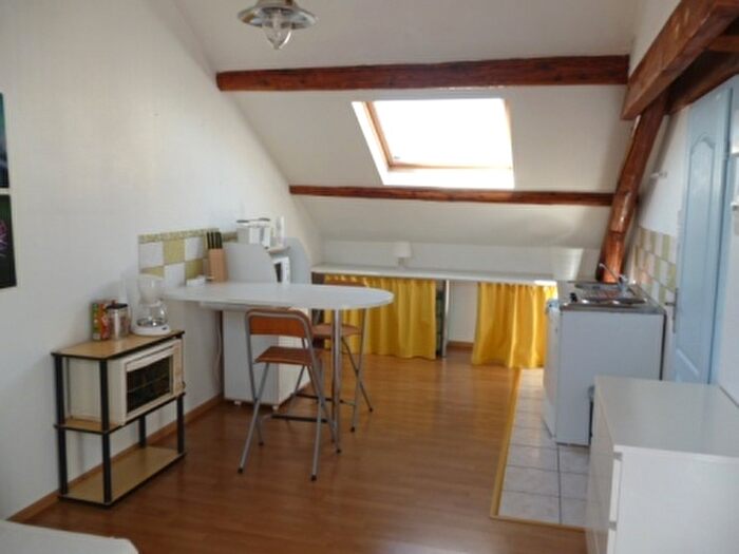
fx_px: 598
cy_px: 277
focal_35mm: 28
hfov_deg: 63.4
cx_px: 370
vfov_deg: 49.7
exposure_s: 1/60
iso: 100
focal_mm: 5
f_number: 3.1
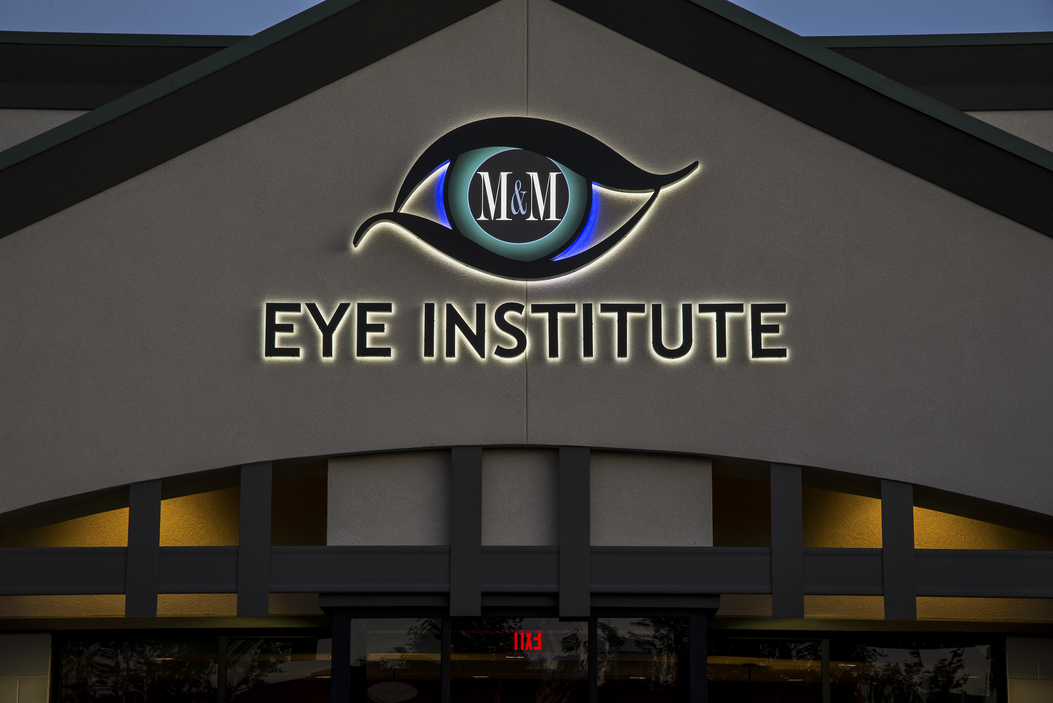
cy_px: 352
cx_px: 526
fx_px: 3072
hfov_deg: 19.4
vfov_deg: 13.1
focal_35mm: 105
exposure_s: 1/5
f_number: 11
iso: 100
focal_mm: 105
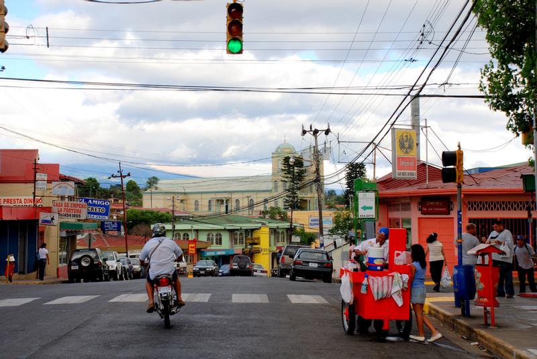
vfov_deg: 20.7
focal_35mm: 66
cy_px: 180
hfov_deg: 30.5
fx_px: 986
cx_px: 268
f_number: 7.1
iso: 100
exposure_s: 1/200
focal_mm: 44
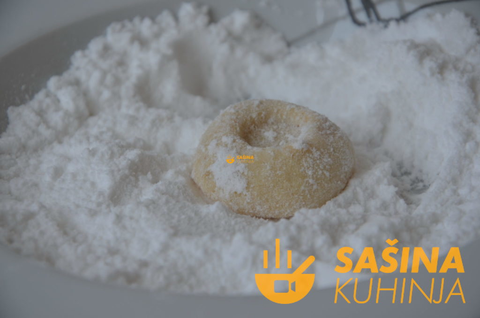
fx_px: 2095
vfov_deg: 8.7
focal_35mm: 158
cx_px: 240
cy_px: 159
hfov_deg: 13.1
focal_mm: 105
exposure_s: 1/125
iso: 220
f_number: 8
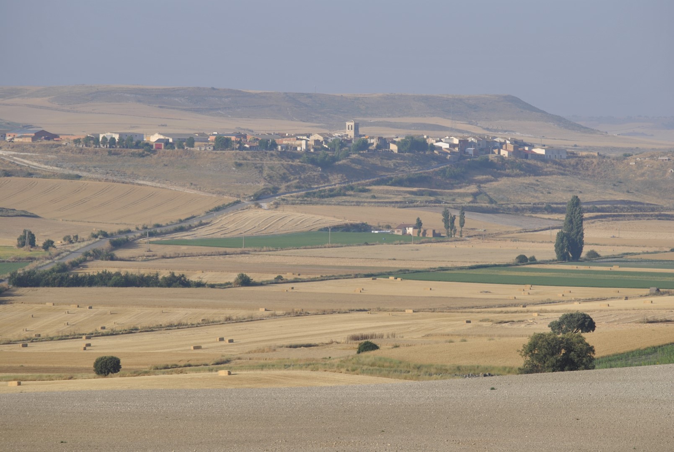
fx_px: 3518
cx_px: 337
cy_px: 226
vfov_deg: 7.4
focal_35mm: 188
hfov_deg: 10.9
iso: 125
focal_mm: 125
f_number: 5.6
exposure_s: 1/500
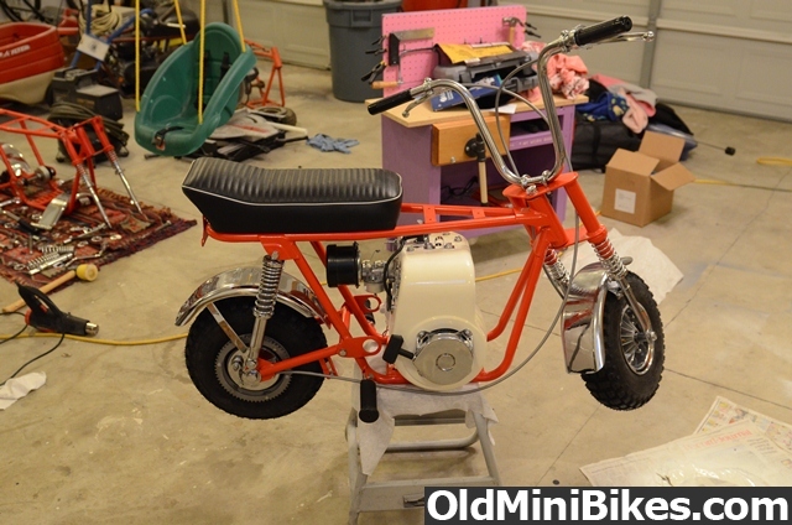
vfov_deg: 36.7
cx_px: 396
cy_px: 262
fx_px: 790
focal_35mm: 36
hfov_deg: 53.2
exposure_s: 1/50
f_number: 3.2
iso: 2000
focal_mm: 24
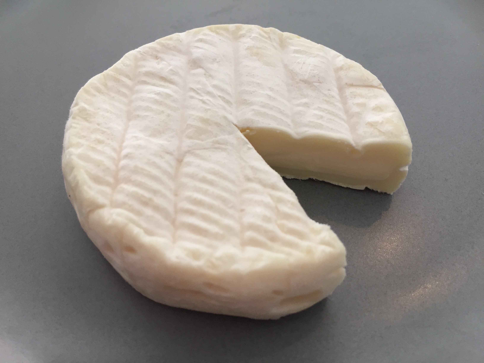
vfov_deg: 48.2
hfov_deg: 61.7
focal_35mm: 29
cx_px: 242
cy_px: 182
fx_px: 405
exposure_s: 1/33
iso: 40
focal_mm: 4.15
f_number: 2.2
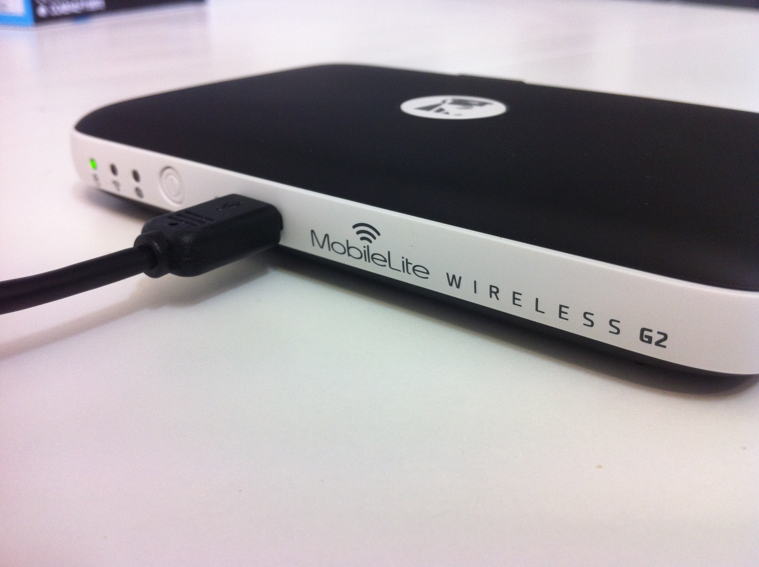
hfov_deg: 52.7
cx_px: 380
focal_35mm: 35
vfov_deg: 40.6
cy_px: 284
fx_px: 766
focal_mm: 3.85
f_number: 2.8
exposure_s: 1/15
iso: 100
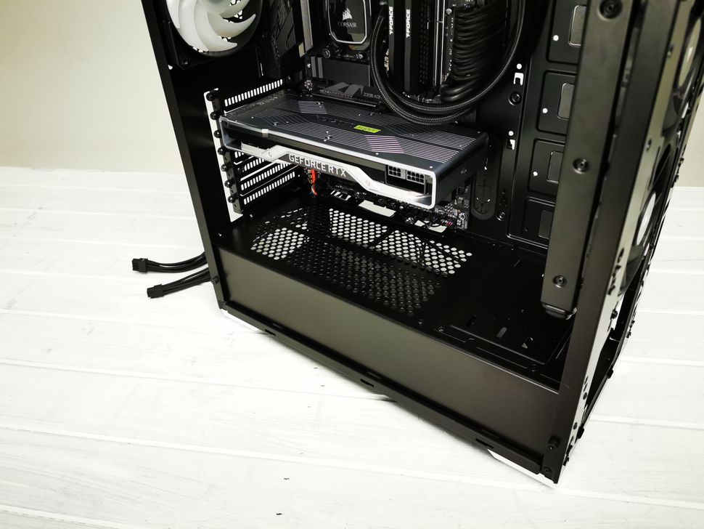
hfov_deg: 65.3
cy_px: 264
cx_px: 352
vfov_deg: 51.4
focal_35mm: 27
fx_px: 549
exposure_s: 1/50
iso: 400
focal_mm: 5.56
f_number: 1.6
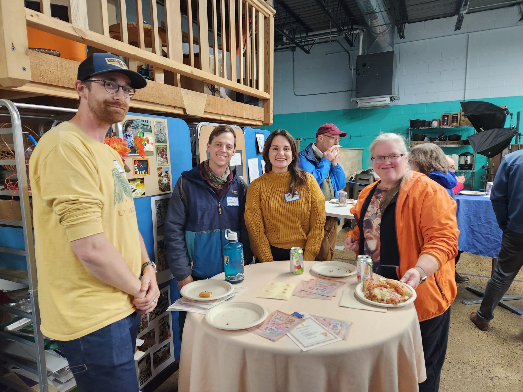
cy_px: 196
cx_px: 262
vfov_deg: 58.9
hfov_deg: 73.9
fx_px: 347
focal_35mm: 23
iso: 640
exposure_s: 1/120
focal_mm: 5.4
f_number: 1.8
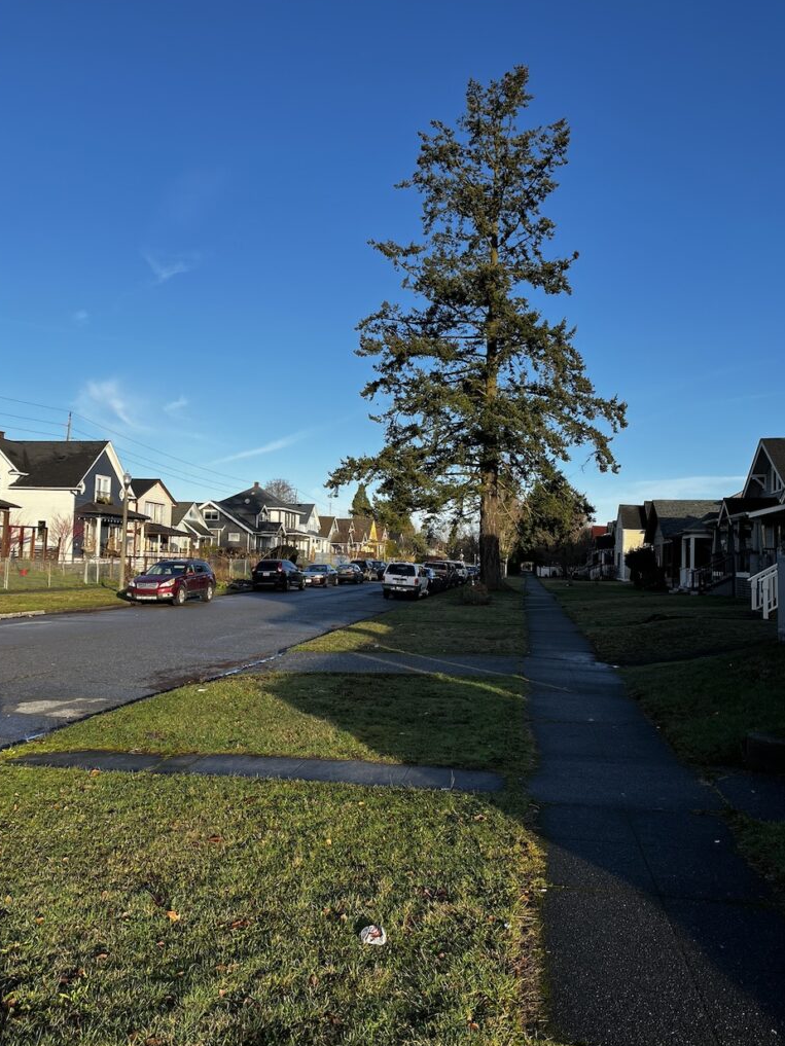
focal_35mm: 27
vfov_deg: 65.3
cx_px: 393
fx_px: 816
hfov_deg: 51.4
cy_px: 513
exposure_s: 1/1558
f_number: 1.6
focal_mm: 5.1
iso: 50
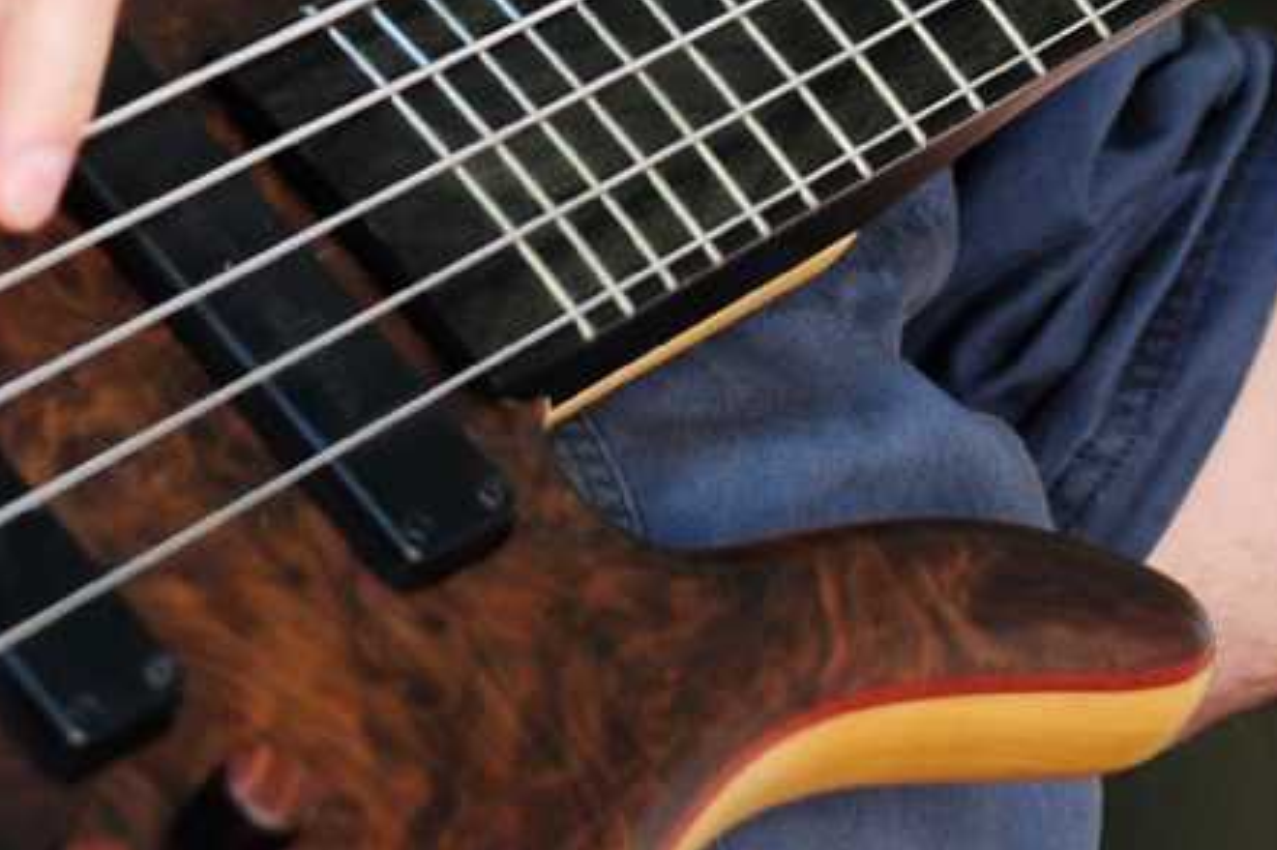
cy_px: -560
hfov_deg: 3.8
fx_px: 19147
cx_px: 624
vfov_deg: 2.5
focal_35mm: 540
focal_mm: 116
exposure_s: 1/320
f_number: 4
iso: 400
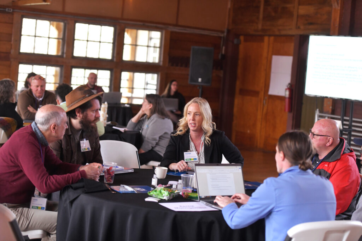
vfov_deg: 19.5
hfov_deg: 28.8
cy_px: 120
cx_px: 181
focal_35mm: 70
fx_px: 704
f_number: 2.8
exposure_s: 1/400
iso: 1600
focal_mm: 70
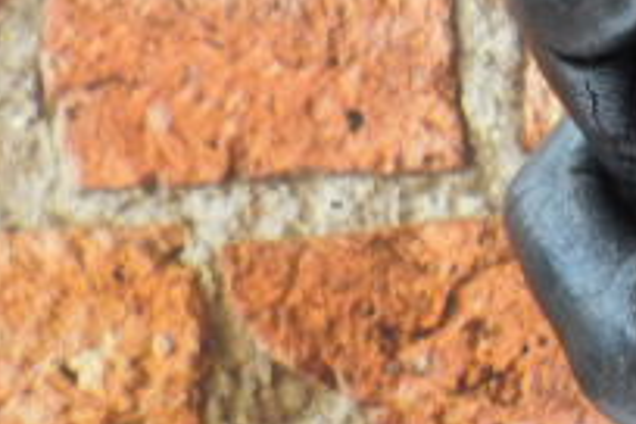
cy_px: 240
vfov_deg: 18.2
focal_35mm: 75
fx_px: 1325
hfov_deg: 22.0
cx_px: 973
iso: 125
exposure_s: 1/640
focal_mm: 4
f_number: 3
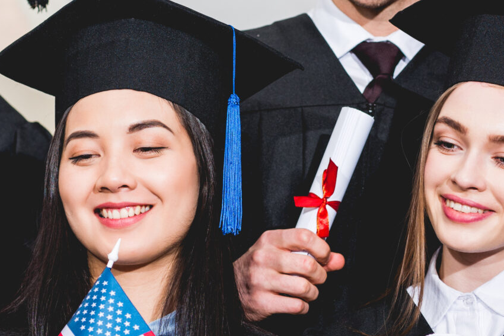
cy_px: 193
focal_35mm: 235
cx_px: 91
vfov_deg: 5.8
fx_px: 3290
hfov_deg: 8.7
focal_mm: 78
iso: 125
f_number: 4.5
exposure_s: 1/160
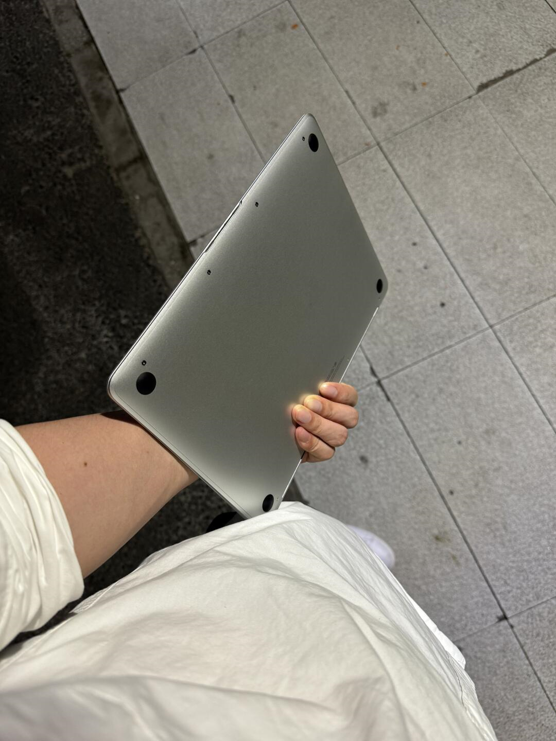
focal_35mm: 24
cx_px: 278
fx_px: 514
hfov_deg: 56.8
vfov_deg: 71.6
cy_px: 370
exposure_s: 1/50
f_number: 1.78
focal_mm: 6.86
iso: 160
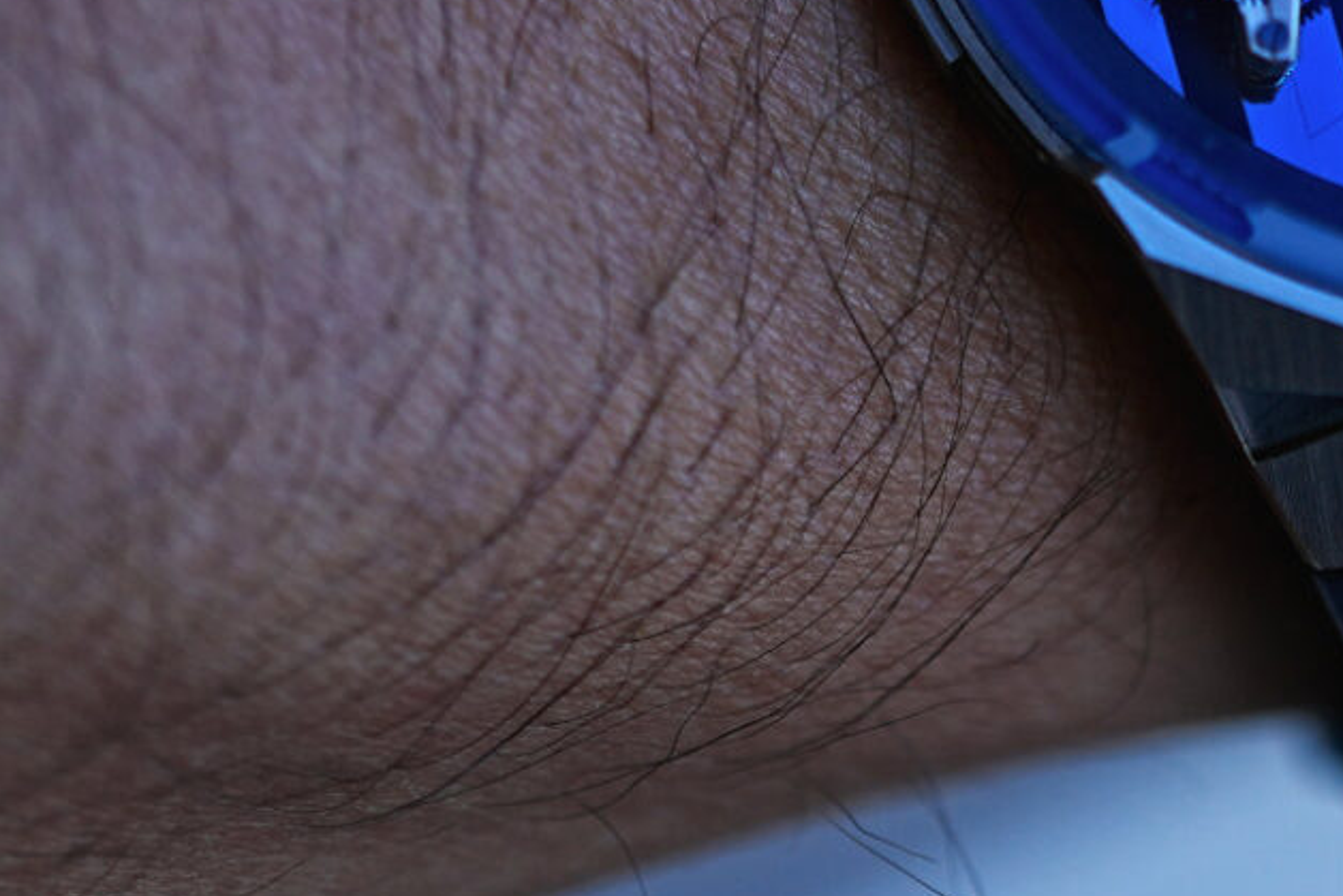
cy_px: -146
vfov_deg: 8.3
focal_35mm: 163
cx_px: 1454
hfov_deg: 12.4
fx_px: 6082
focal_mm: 50
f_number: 2.8
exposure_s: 1/500
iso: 100
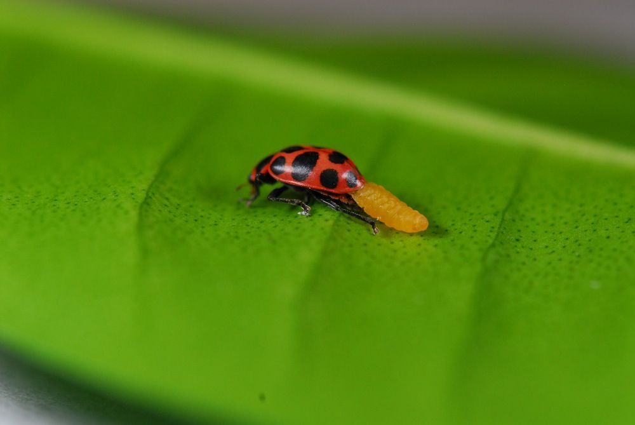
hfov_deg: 13.0
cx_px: 318
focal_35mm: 158
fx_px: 2781
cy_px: 212
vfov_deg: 8.7
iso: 400
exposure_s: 1/40
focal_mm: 105
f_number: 10
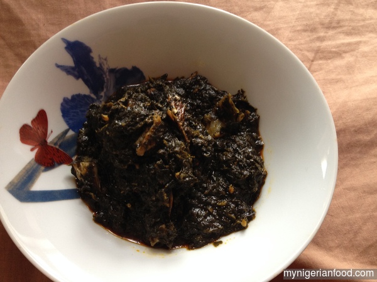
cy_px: 141
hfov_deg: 52.6
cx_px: 188
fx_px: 381
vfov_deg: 40.7
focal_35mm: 35
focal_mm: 4.28
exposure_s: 1/20
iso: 125
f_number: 2.4
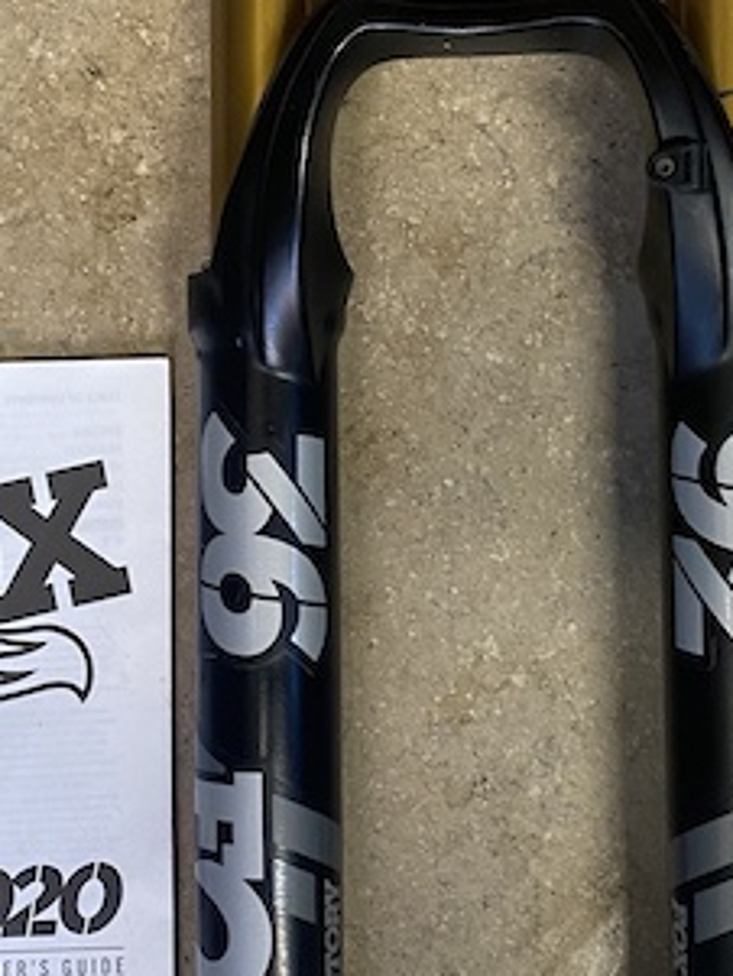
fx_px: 1947
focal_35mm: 69
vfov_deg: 27.8
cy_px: 269
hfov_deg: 21.3
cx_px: 402
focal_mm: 4.25
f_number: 1.8
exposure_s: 1/50
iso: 125
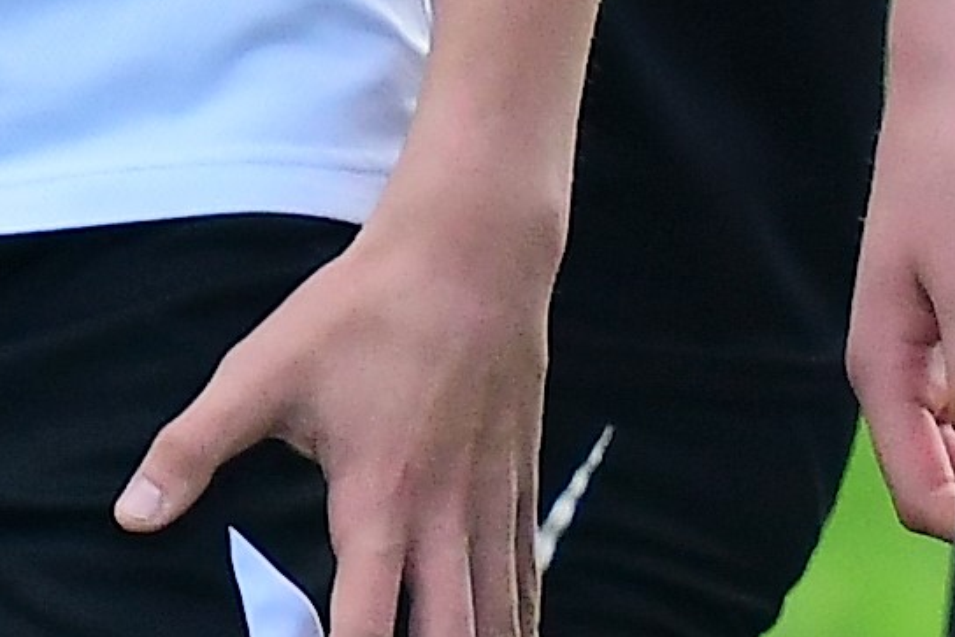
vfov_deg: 0.7
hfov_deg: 1.1
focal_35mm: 1907
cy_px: -875
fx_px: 50599
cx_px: 901
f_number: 2.8
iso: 800
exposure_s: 1/6400
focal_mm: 180
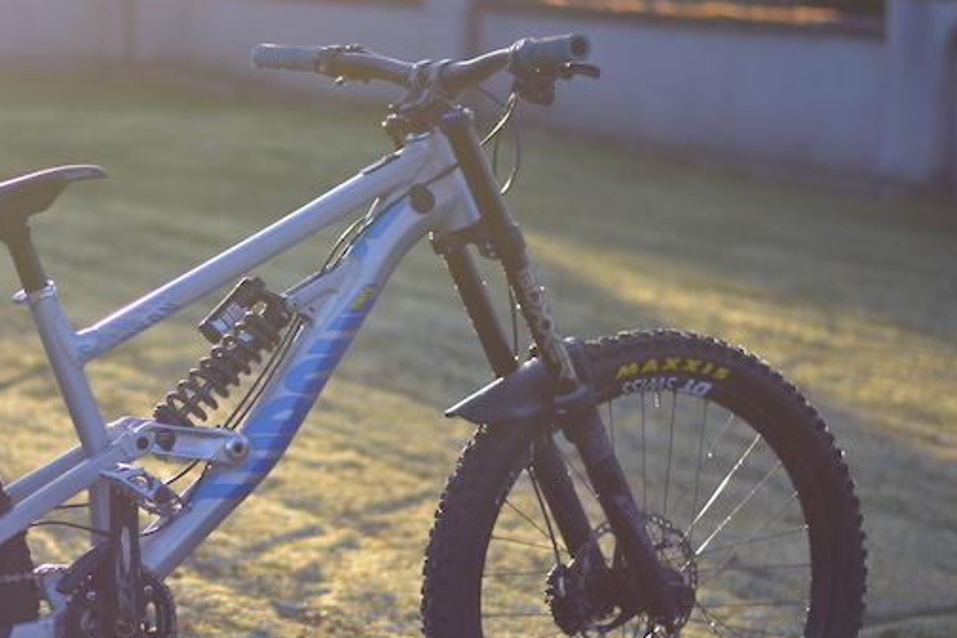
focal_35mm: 119
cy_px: 428
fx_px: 3163
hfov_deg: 17.1
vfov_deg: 11.5
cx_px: 220
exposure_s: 1/1000
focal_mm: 50
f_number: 1.8
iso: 100
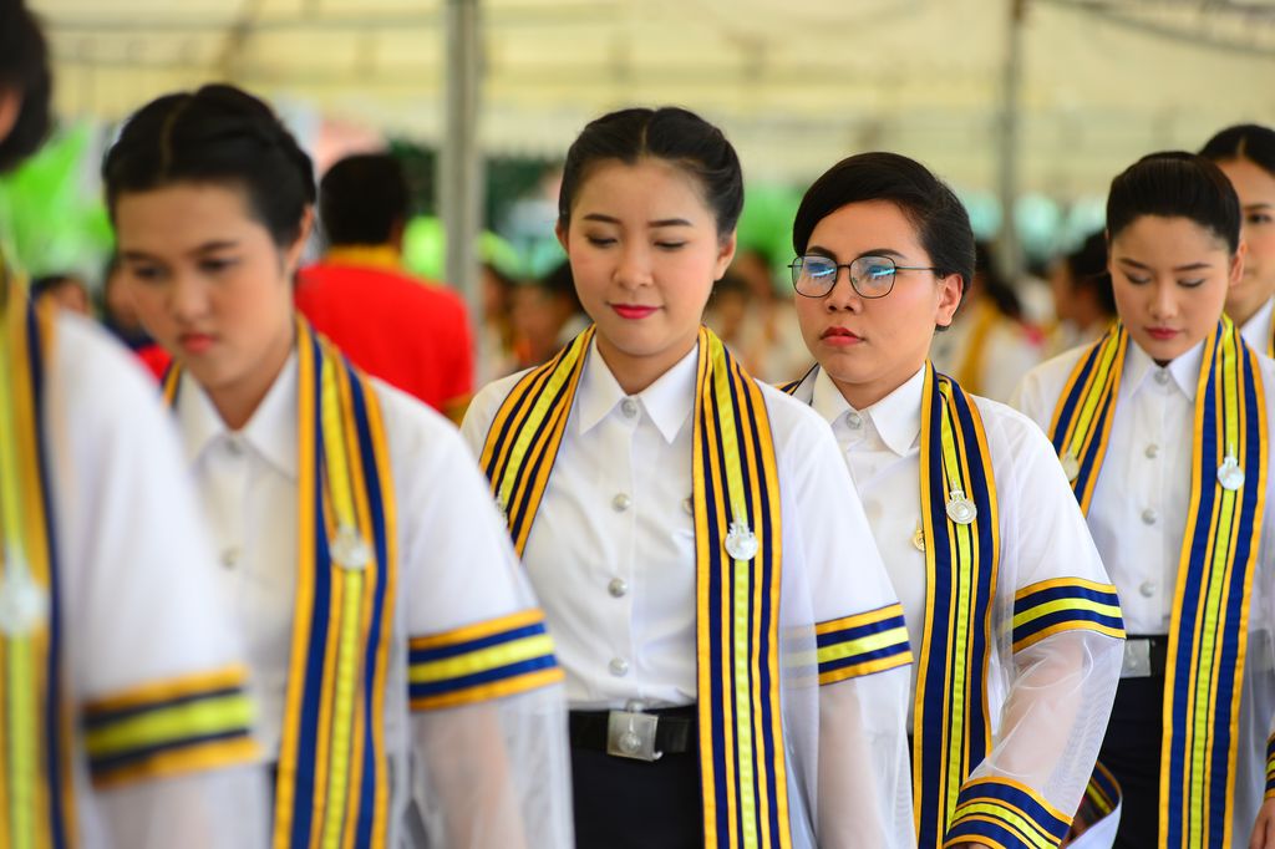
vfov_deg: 8.1
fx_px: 6019
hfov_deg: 12.1
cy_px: 424
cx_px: 638
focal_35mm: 170
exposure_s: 1/640
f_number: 4
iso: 320
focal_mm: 170
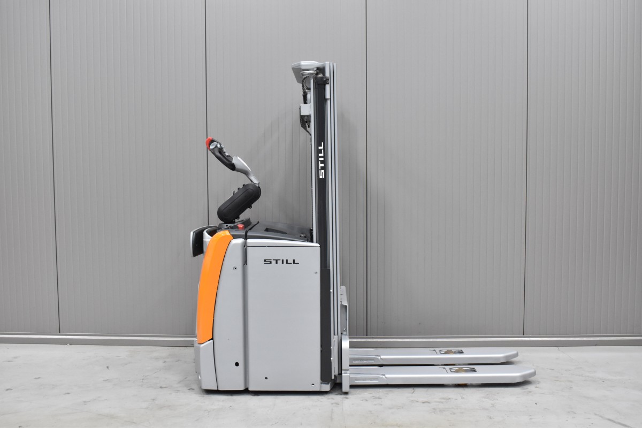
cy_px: 214
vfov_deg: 36.9
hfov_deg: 53.1
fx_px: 642
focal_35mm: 36
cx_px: 321
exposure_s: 1/30
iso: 1600
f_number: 5.6
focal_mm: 24
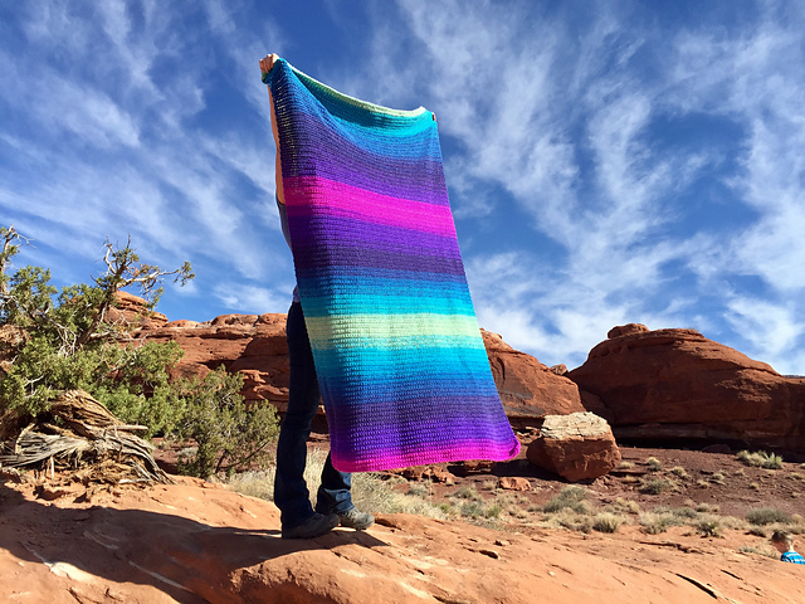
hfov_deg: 61.7
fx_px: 674
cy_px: 302
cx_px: 402
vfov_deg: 48.2
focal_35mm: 29
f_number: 2.2
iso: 32
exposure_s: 1/1582
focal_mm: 4.15
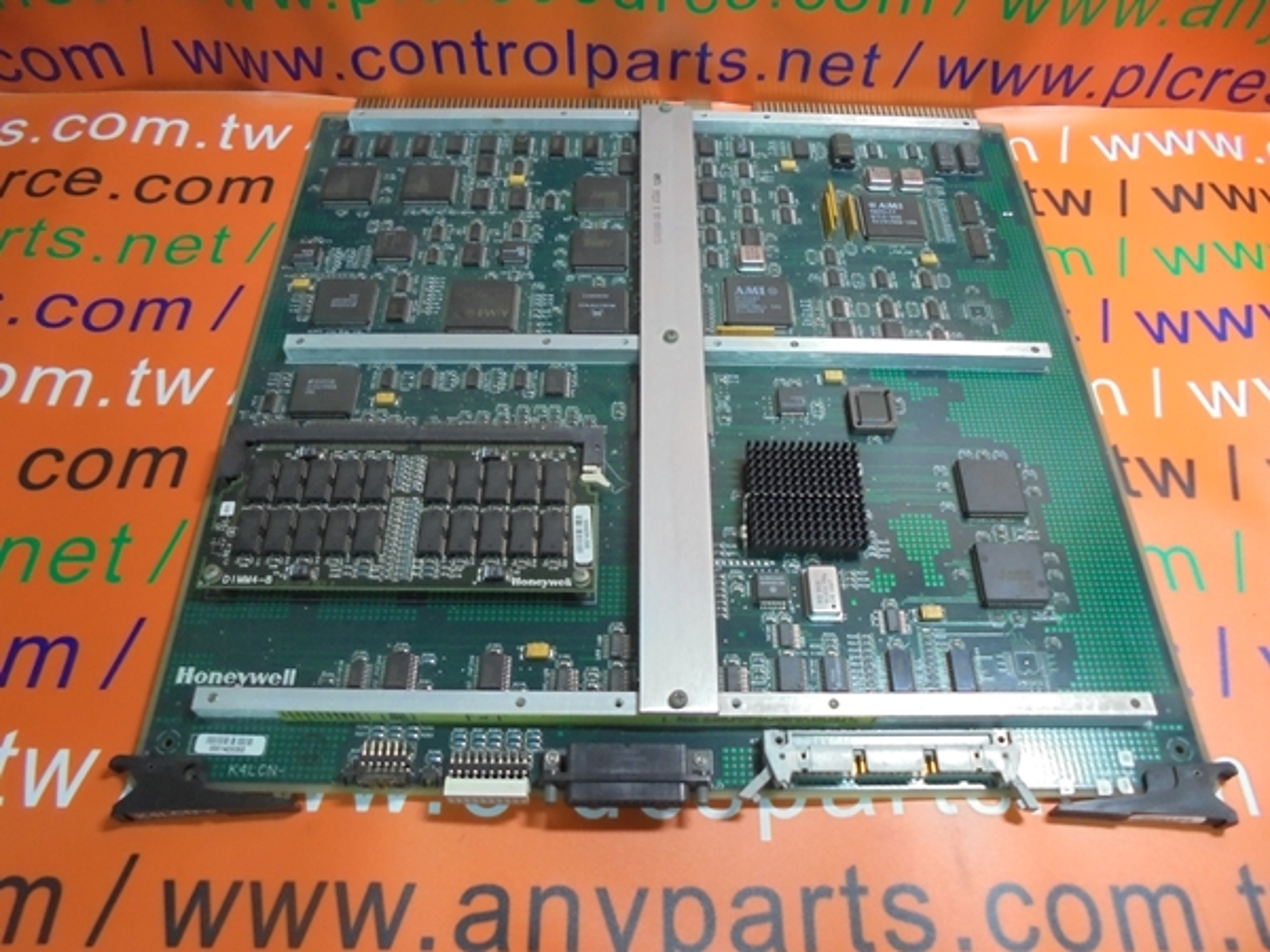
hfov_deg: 67.3
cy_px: 476
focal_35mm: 26
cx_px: 635
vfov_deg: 53.1
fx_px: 954
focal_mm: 4.6
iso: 320
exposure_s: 1/30
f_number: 3.5
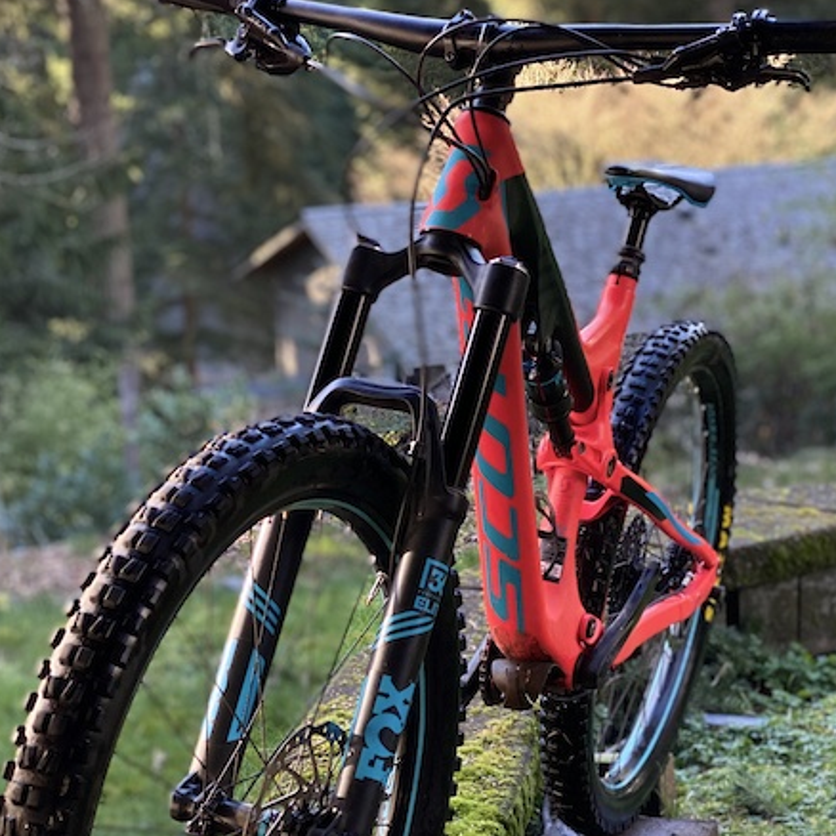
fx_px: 2295
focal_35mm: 84
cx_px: 407
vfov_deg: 20.6
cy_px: 512
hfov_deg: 20.6
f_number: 2
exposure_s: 1/122
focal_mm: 6
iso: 100
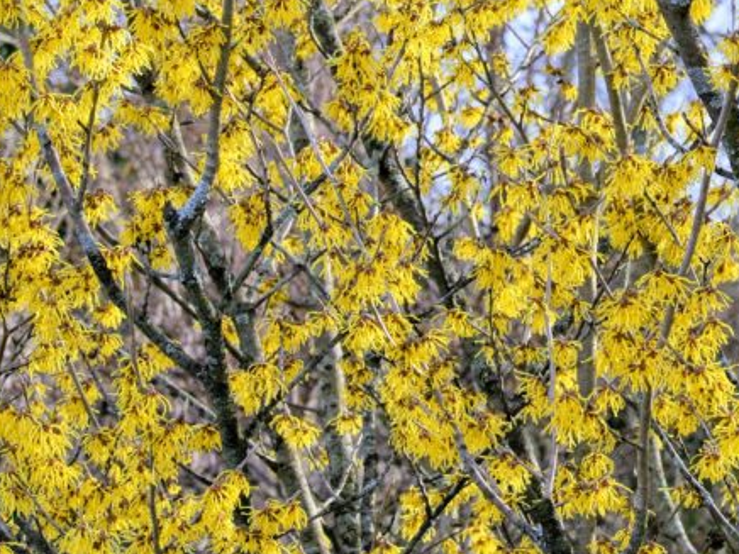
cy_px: 199
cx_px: 737
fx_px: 3907
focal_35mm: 183
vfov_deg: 8.1
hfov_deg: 10.7
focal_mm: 30
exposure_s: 1/320
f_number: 4
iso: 100
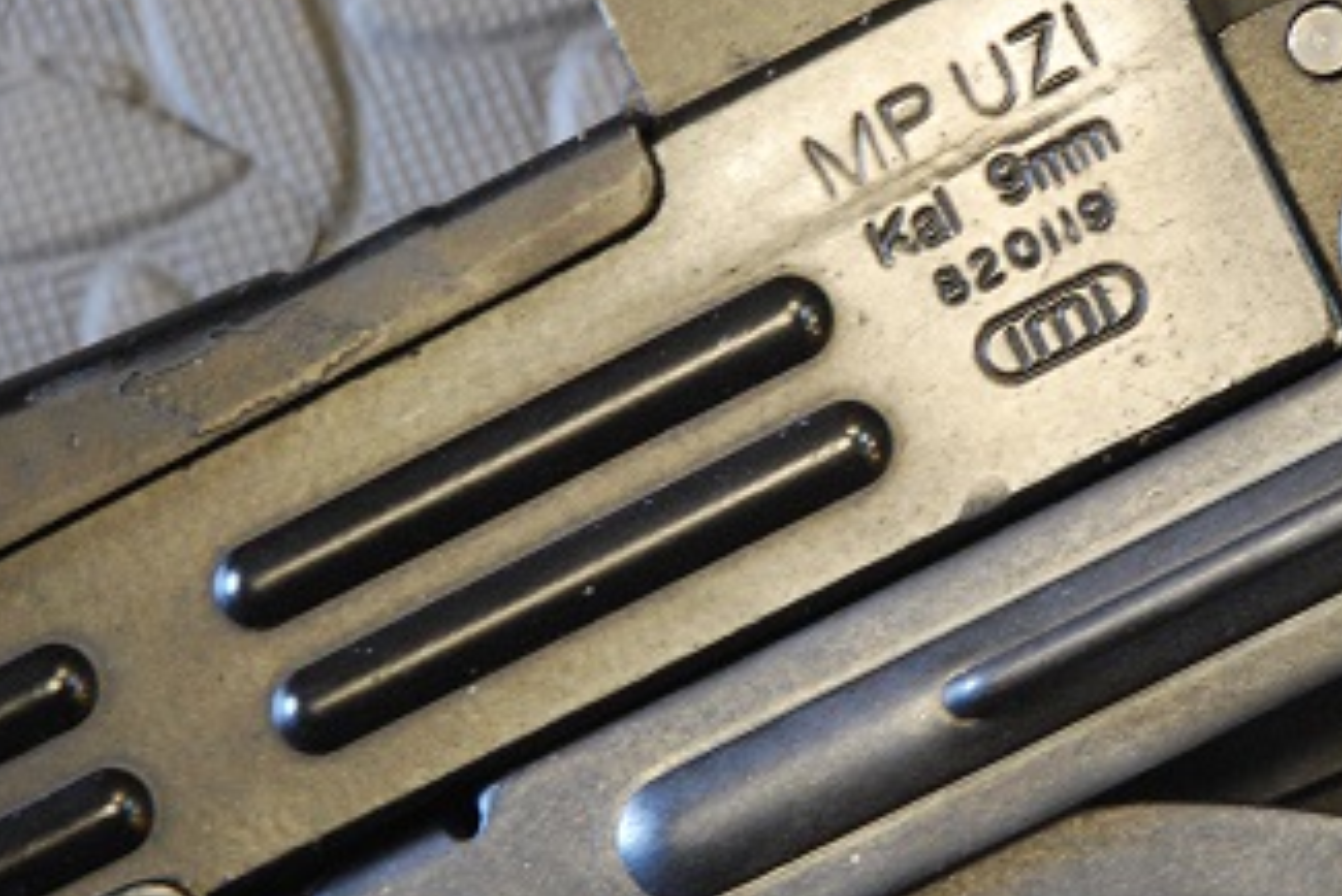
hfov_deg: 10.6
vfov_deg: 7.1
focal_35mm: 194
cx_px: 1024
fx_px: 7235
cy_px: 299
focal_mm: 70
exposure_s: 1/80
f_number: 4.5
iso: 1600
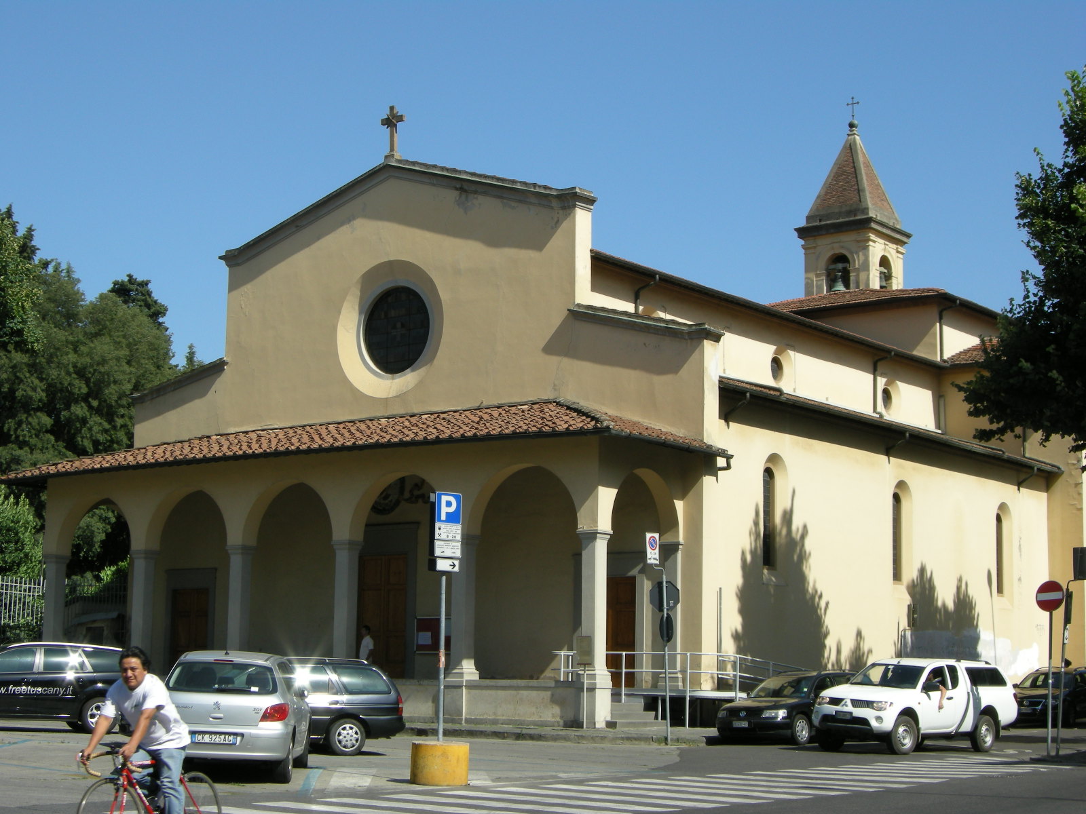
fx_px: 1945
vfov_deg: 23.7
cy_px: 407
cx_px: 543
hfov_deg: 31.2
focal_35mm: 62
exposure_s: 1/244
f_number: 6.1
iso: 64
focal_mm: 12.9
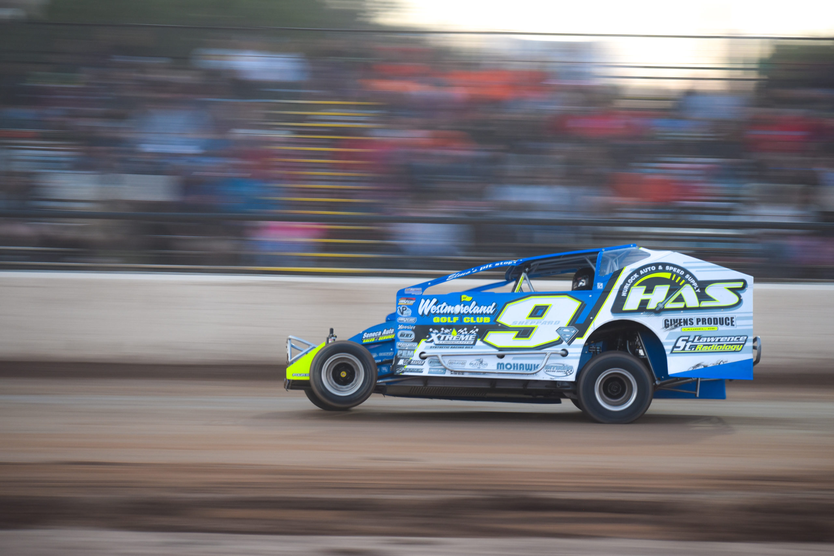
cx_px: 417
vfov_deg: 9.3
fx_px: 3405
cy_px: 278
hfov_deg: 14.0
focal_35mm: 147
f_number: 5
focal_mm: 98
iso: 400
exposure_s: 1/80
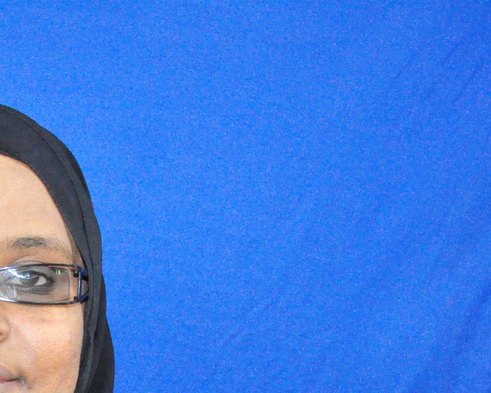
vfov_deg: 16.1
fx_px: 1366
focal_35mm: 94
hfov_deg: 19.5
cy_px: 377
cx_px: -44
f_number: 7.1
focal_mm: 28
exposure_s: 1/60
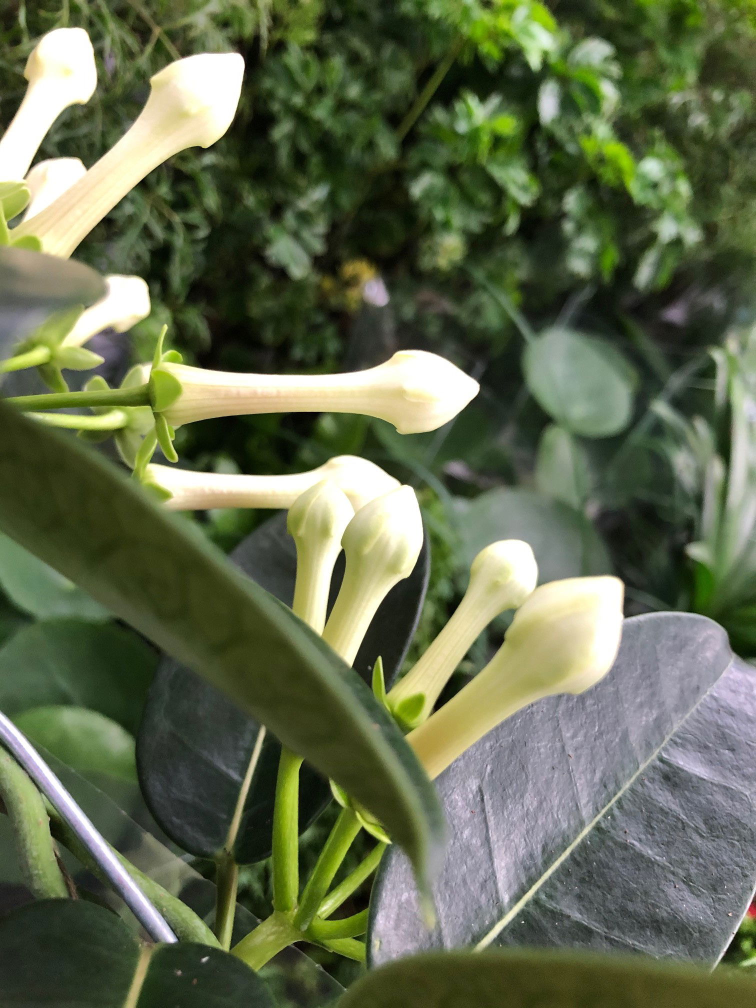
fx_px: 815
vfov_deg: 63.4
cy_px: 504
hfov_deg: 49.7
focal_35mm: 28
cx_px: 378
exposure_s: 1/17
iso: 80
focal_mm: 4
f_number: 1.8
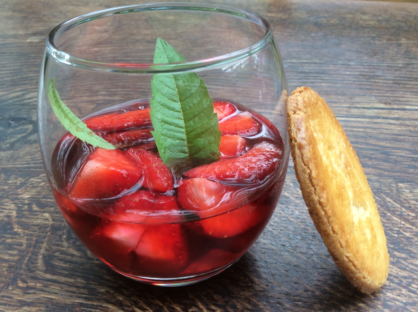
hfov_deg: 56.9
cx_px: 209
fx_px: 386
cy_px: 156
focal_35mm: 32
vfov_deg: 44.1
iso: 32
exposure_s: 1/25
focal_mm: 3.3
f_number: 2.4
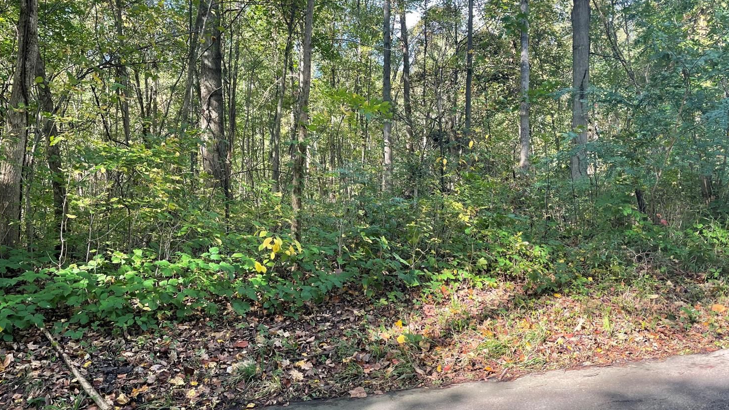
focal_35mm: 29
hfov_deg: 66.1
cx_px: 371
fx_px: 561
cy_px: 196
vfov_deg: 40.2
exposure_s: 1/144
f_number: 1.6
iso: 32
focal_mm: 4.2
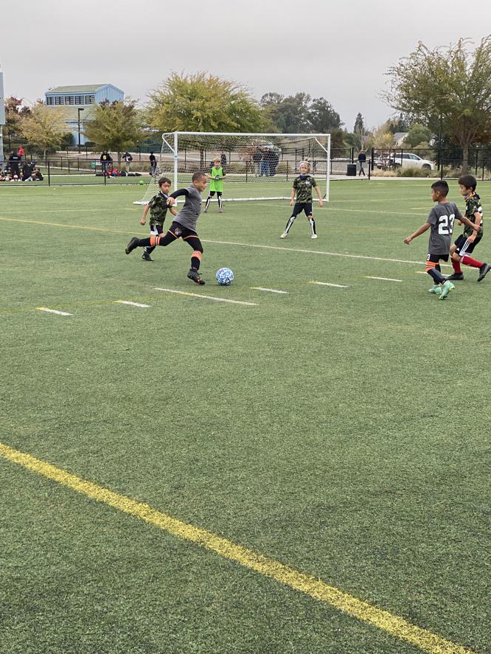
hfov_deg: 24.4
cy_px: 330
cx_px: 237
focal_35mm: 60
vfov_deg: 32.2
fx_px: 1134
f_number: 2
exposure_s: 1/122
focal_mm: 6
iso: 20
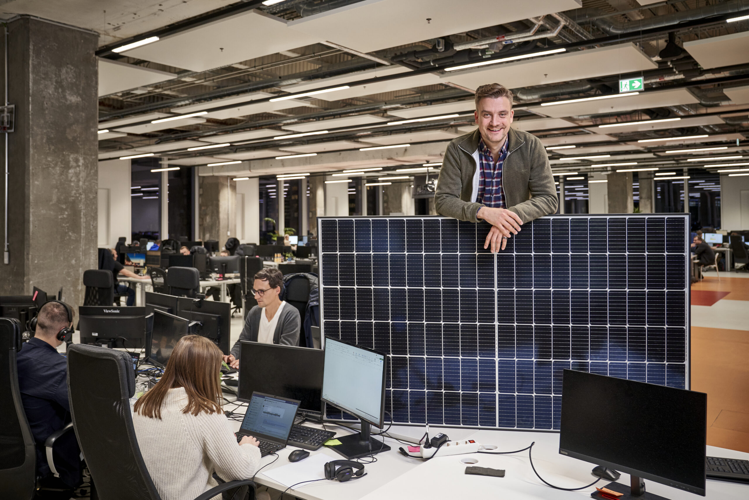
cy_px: 250
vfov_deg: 43.6
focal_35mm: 30
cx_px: 374
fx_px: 624
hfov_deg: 61.9
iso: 1600
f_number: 4
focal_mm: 30
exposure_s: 1/100
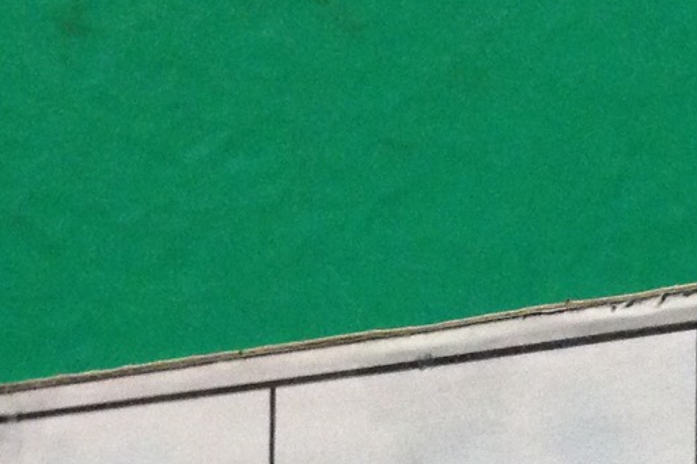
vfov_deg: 9.4
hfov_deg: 14.6
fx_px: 2652
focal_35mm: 137
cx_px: 757
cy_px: 931
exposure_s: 1/20
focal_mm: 4.12
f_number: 2.4
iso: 250
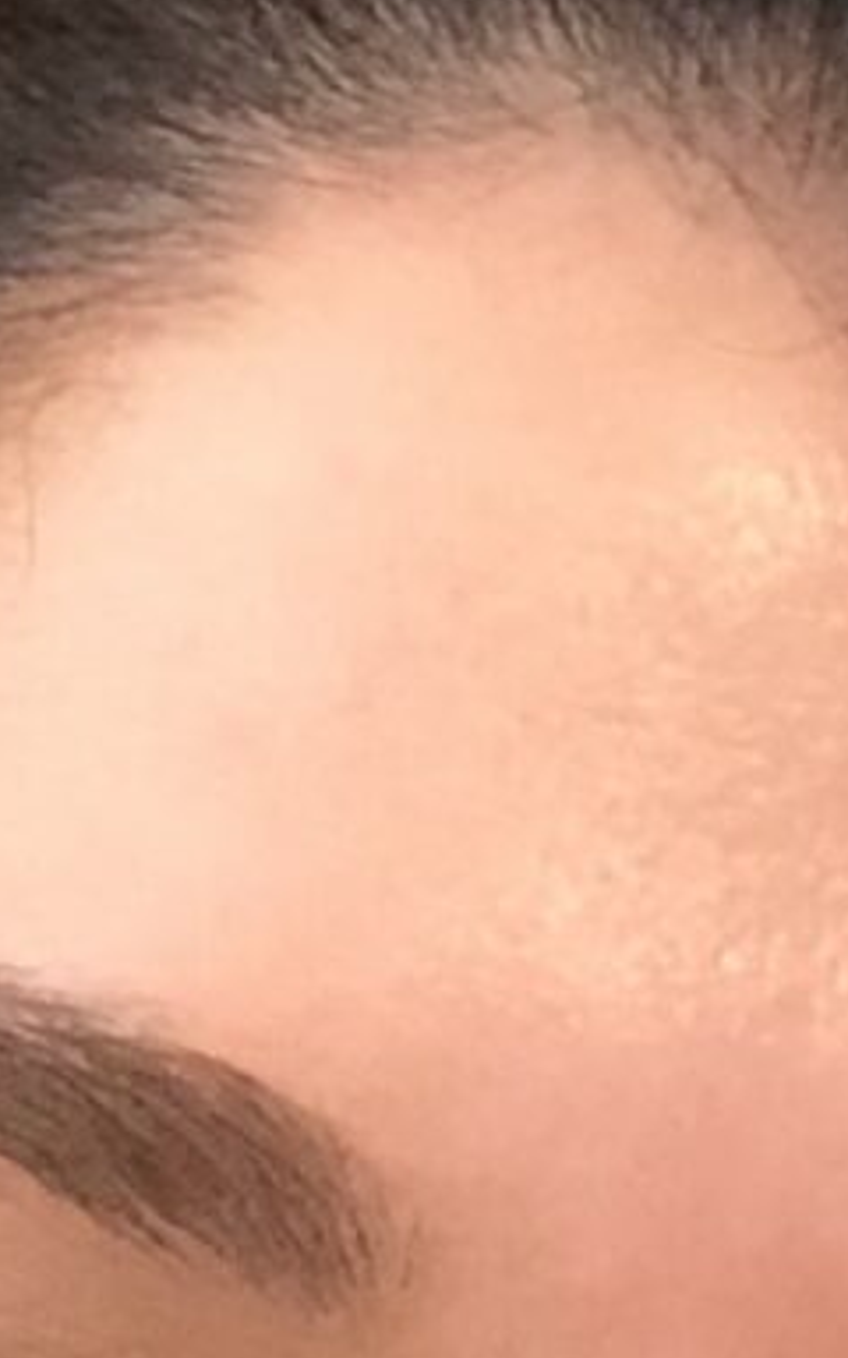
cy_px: 3593
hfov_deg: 5.8
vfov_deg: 8.3
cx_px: 758
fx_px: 8357
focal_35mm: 226
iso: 320
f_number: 2.2
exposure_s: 1/60
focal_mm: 2.87
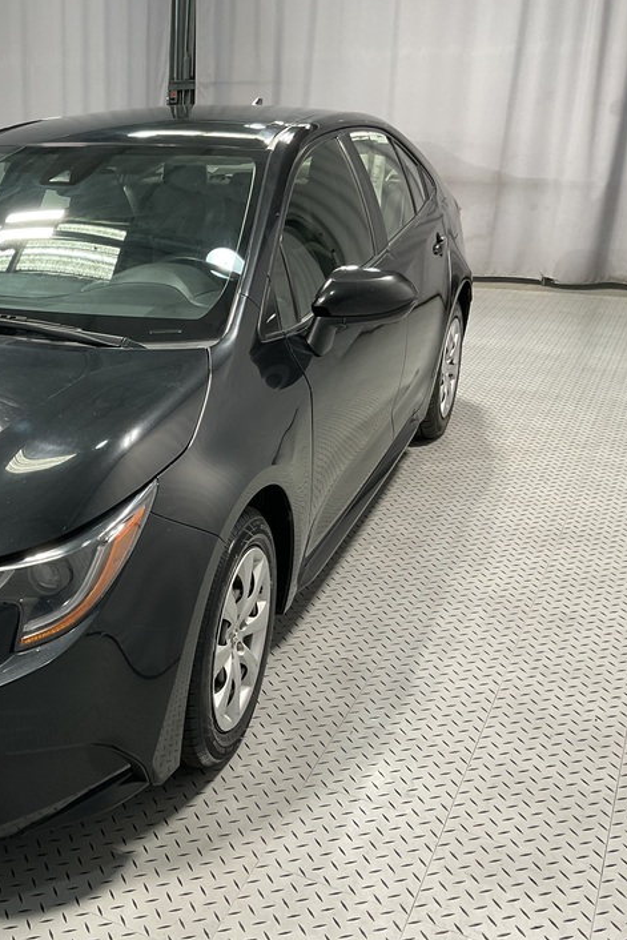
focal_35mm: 41
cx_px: 27
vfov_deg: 47.4
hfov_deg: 30.7
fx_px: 1071
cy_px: 473
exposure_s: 1/50
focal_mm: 3
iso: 40
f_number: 1.8
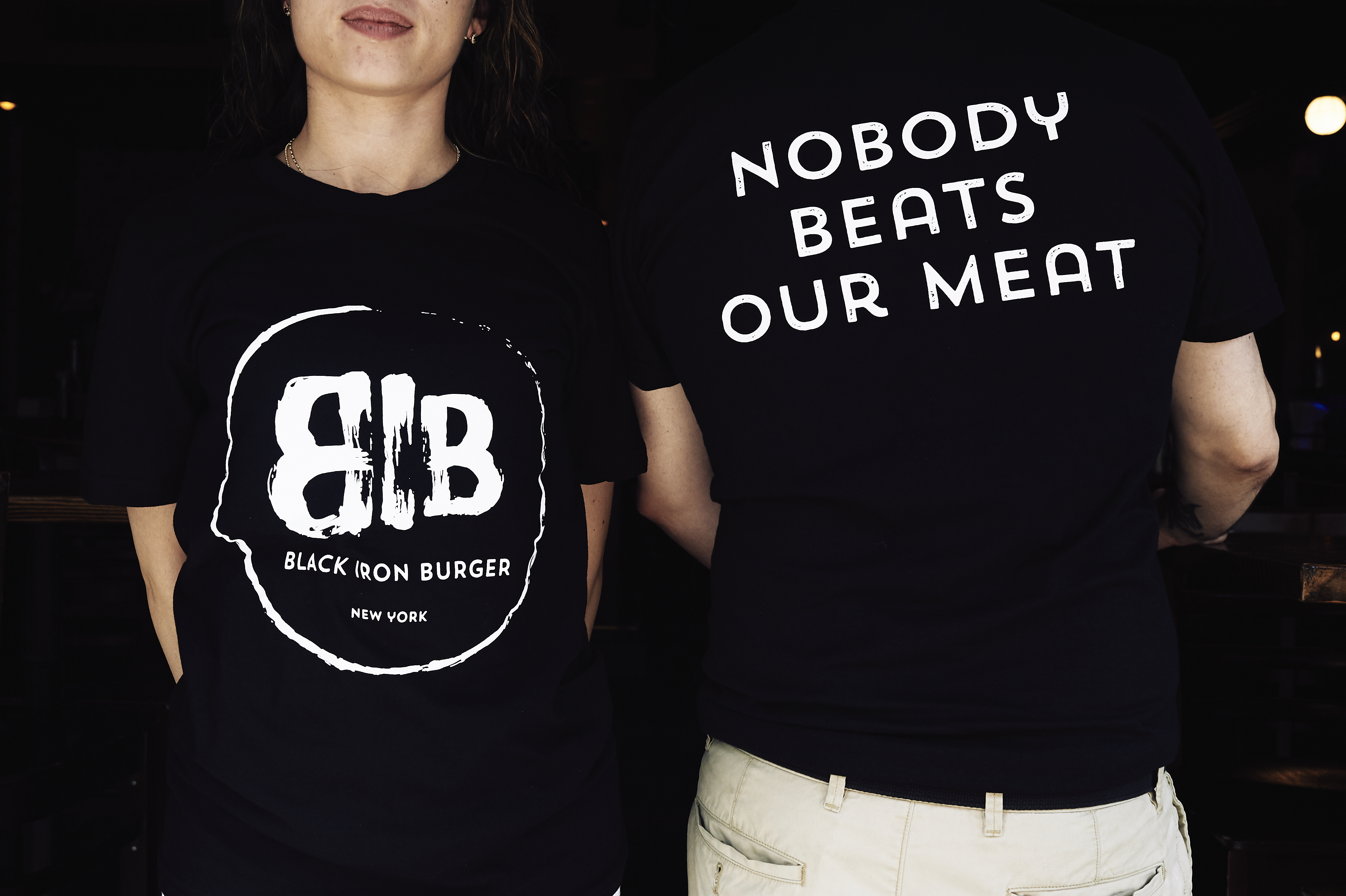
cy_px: 448
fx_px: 1308
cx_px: 673
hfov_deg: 54.5
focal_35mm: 35
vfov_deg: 37.8
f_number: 9
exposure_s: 1/100
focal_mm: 35
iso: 200
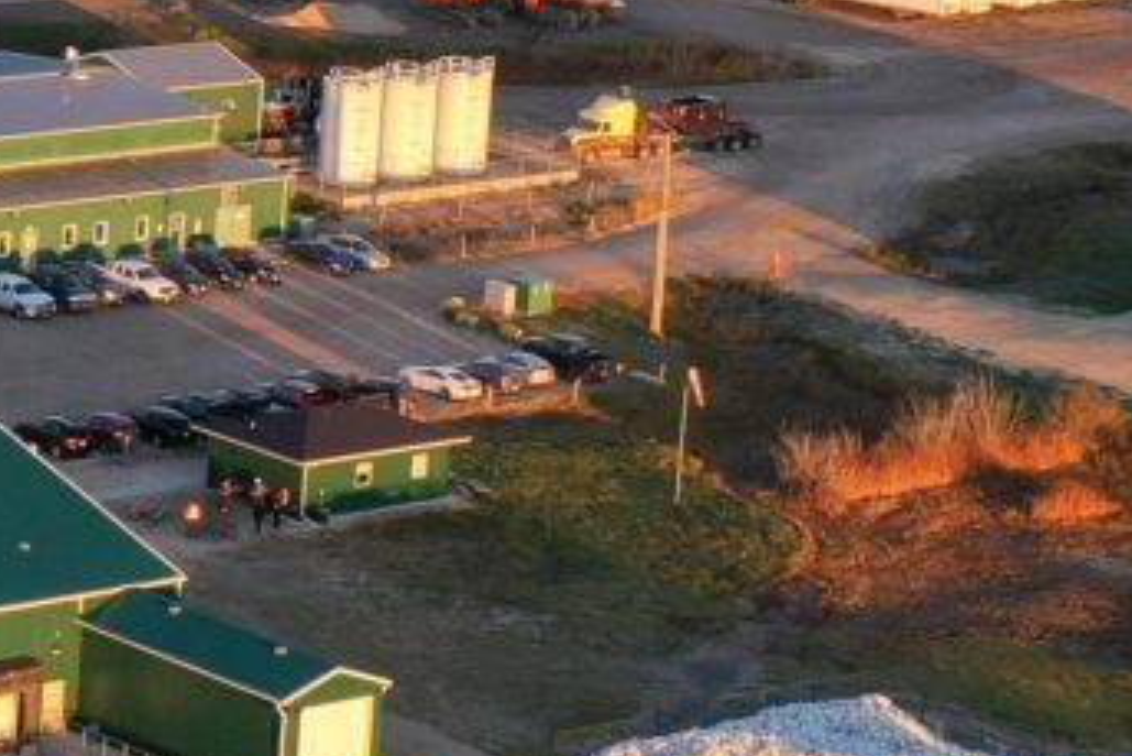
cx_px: -604
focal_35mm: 167
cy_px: -111
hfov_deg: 11.7
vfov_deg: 8.2
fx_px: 5253
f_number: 2.8
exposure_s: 1/320
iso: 100
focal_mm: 10.26
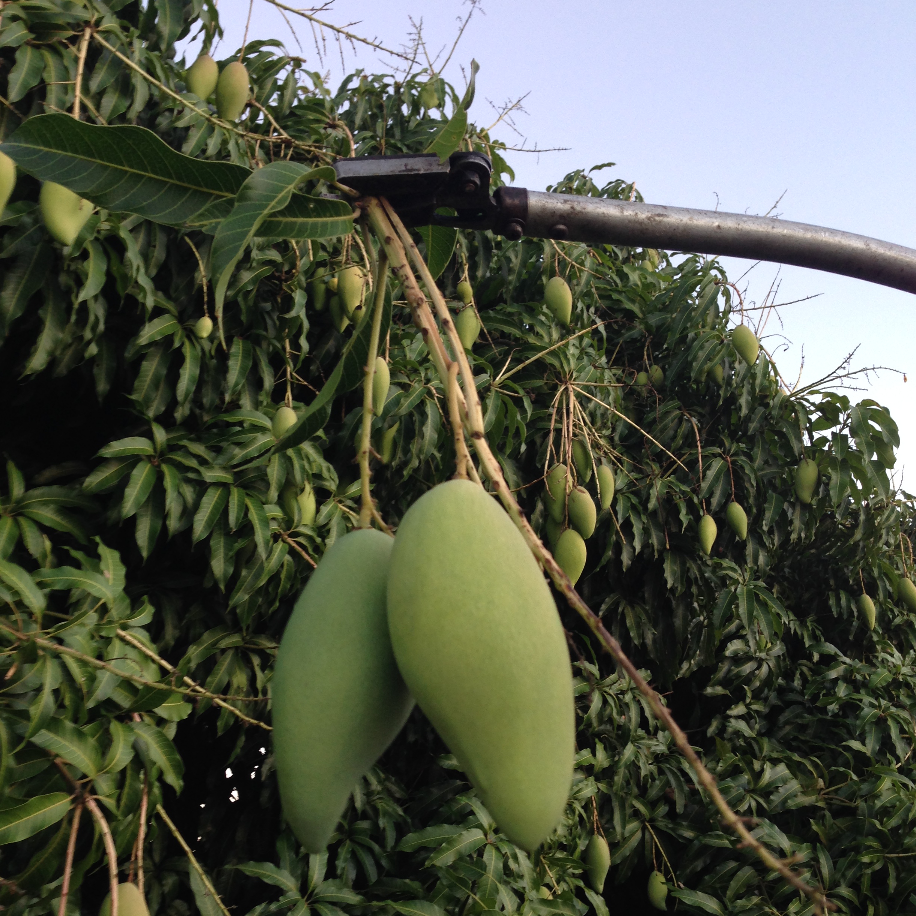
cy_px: 528
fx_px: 1168
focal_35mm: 39
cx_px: 458
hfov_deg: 42.8
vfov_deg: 42.7
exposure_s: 1/40
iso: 50
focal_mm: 4.12
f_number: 2.4
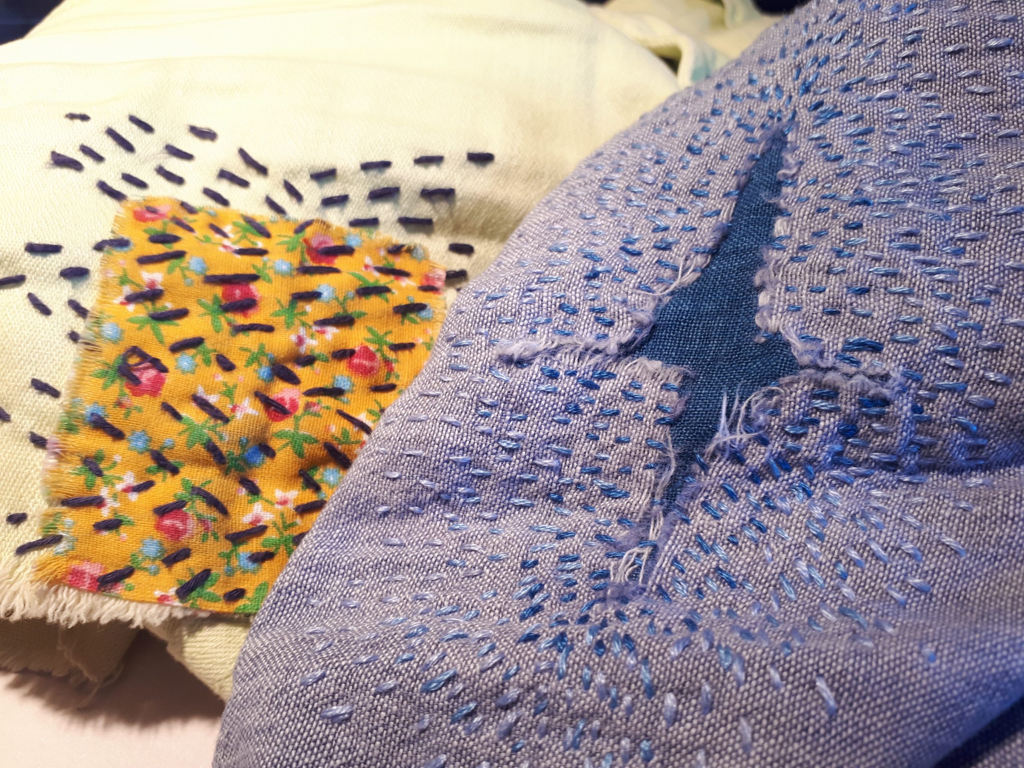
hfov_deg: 65.3
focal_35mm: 27
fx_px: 799
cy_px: 384
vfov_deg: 51.4
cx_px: 512
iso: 64
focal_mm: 3.6
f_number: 1.9
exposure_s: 1/33
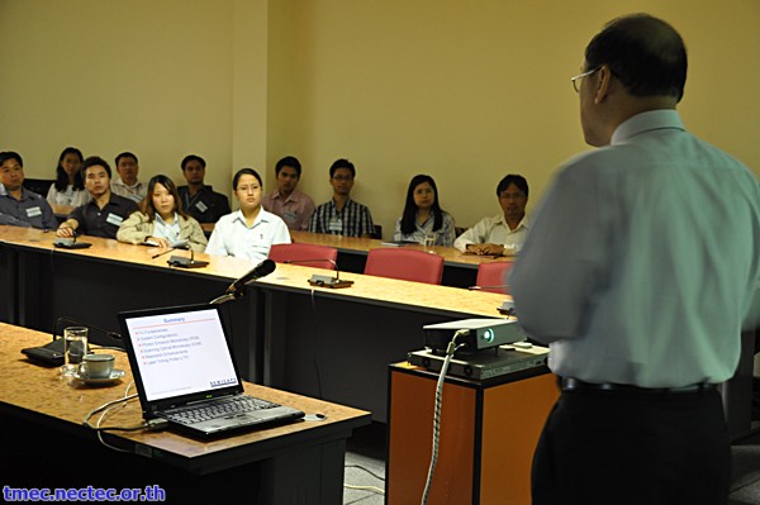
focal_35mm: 52
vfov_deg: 25.7
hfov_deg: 37.9
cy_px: 252
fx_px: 1107
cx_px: 380
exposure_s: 1/8
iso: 800
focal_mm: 35
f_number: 4.2
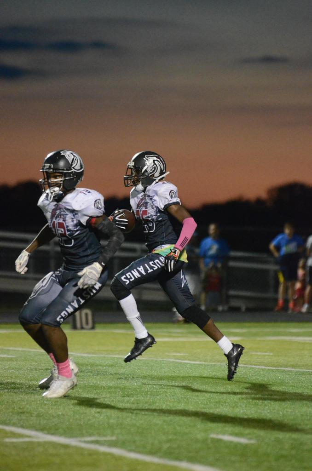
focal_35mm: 262
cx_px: 156
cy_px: 236
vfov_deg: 7.9
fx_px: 3429
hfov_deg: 5.2
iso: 6400
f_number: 3.2
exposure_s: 1/1000
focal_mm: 175
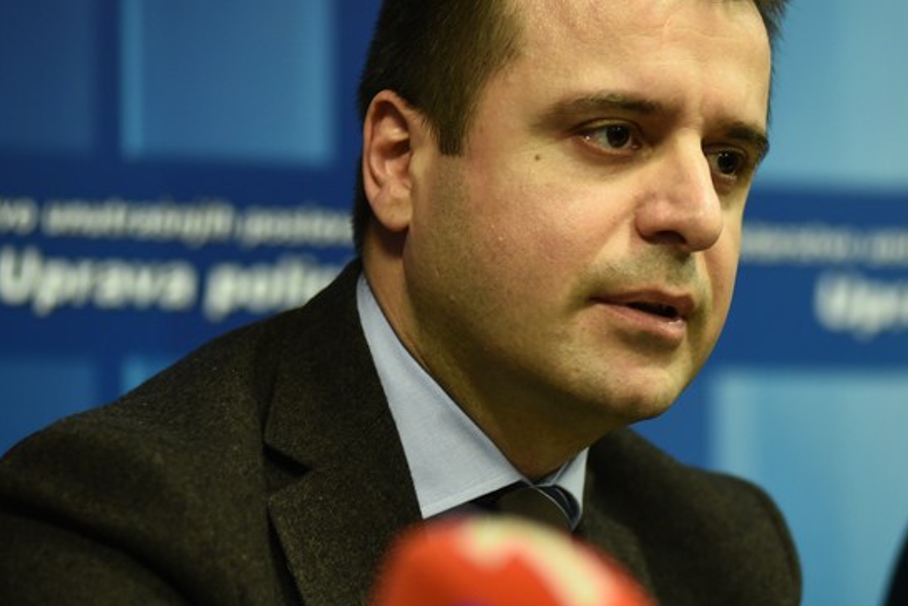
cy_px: 322
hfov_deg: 10.6
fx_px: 4869
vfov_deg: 7.1
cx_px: 561
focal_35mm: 193
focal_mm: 125
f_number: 2.8
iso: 1600
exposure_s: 1/200
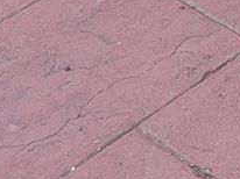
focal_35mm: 168
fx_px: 1163
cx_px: 535
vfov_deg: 7.7
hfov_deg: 10.5
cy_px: -363
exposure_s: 1/119
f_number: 1.8
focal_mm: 6.7
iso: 200
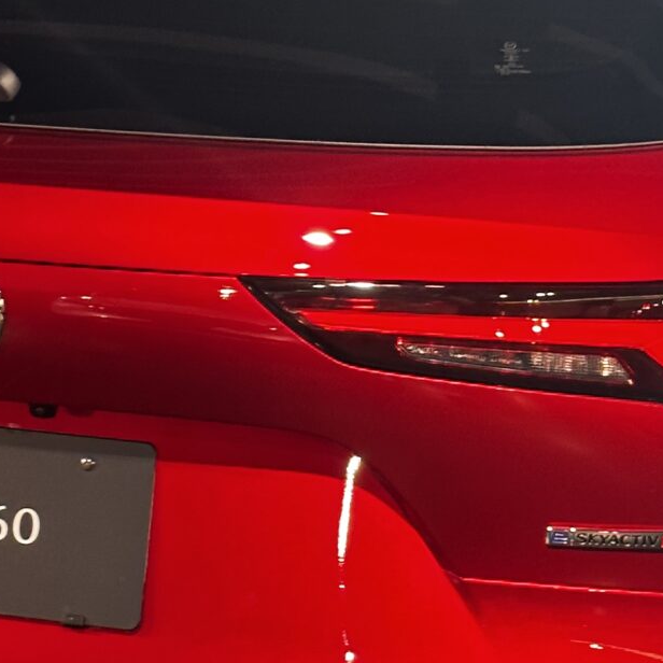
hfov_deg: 12.1
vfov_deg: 12.1
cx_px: 157
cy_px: 359
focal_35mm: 144
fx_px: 3120
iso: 250
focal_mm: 6.86
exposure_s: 1/57
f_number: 1.78
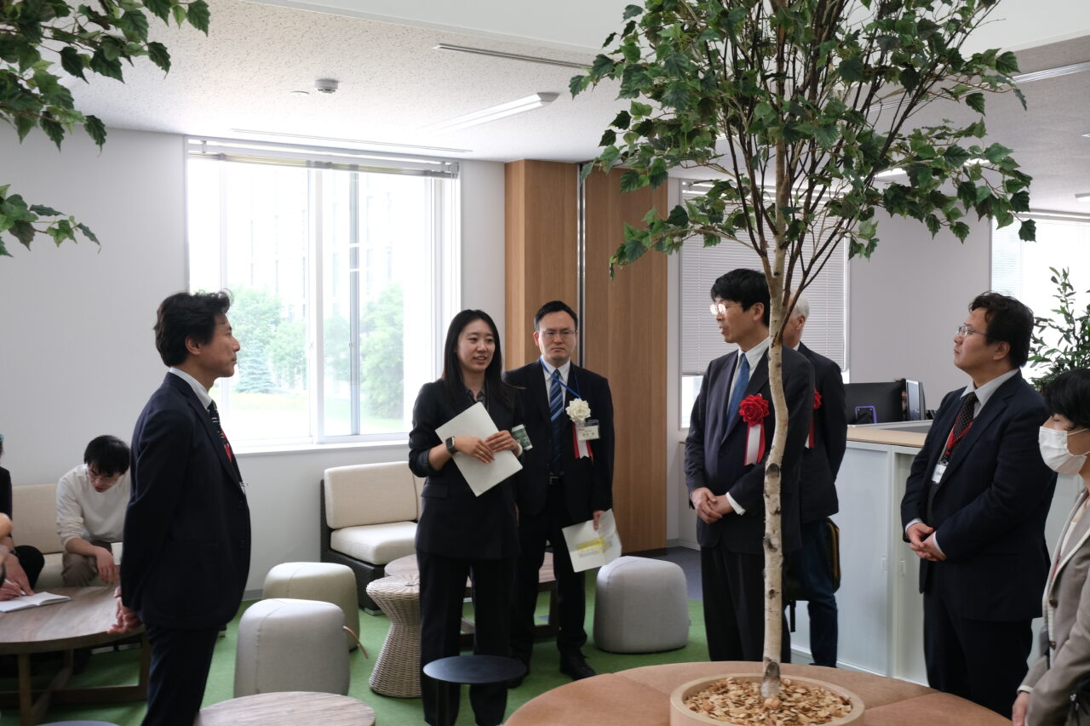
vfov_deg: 35.0
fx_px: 1150
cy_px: 363
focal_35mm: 38
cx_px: 545
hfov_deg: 50.7
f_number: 7.1
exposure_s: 1/38
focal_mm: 25.4
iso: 1250
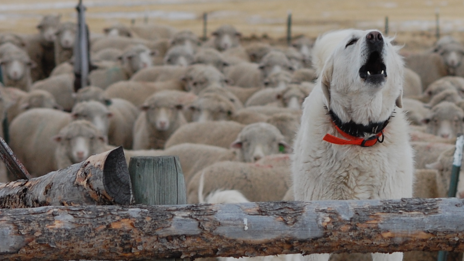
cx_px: 441
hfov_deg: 7.7
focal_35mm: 280
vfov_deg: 4.3
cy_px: 125
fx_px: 3445
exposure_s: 1/400
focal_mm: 82
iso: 400
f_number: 5
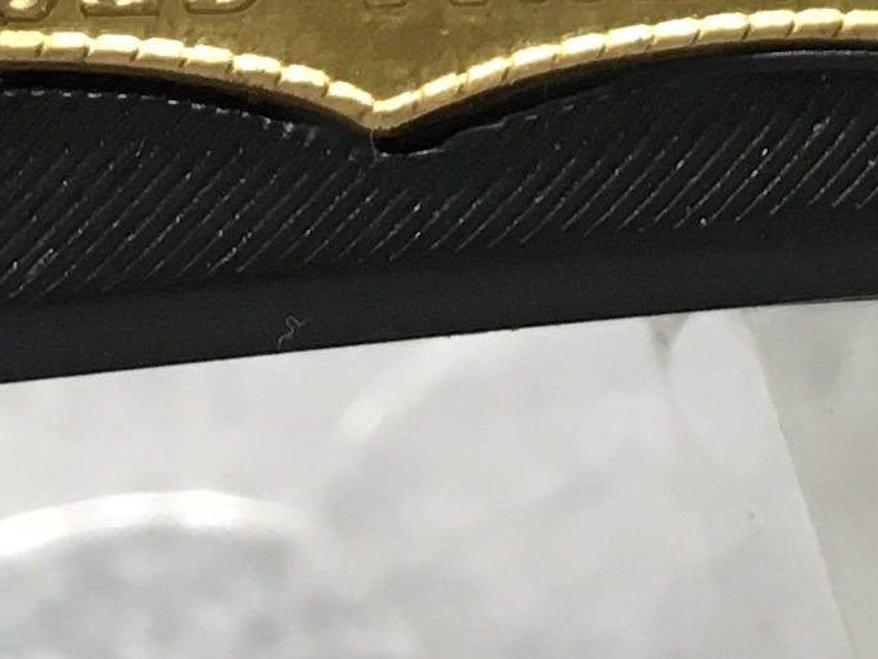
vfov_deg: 8.0
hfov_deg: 11.2
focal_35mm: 169
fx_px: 4287
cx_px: 1353
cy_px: -1062
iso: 25
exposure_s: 1/40
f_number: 2.2
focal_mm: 4.15
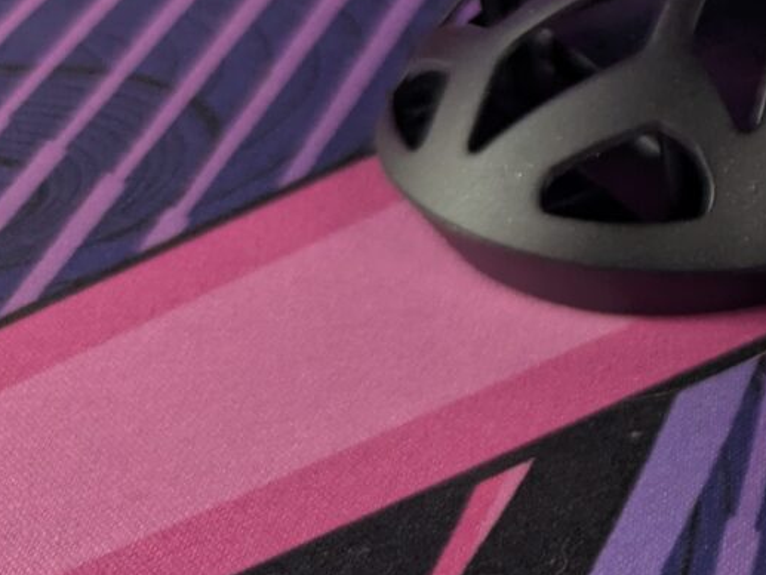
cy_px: -225
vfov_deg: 14.2
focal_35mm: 99
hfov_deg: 16.9
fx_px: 2191
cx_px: 1310
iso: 105
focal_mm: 5.43
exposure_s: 1/50
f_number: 1.89
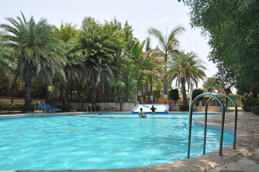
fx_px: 237
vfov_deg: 39.9
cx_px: 130
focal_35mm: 33
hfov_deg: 57.3
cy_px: 86
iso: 200
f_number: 8
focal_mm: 22
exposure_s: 1/250
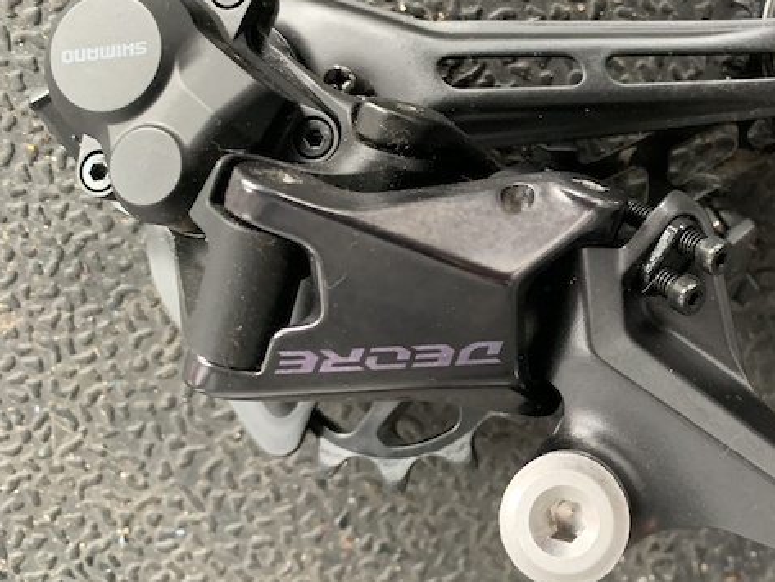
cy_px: 216
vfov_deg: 32.7
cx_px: 626
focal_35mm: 44
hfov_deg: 41.0
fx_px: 985
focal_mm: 4.25
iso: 400
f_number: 1.8
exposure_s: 1/45
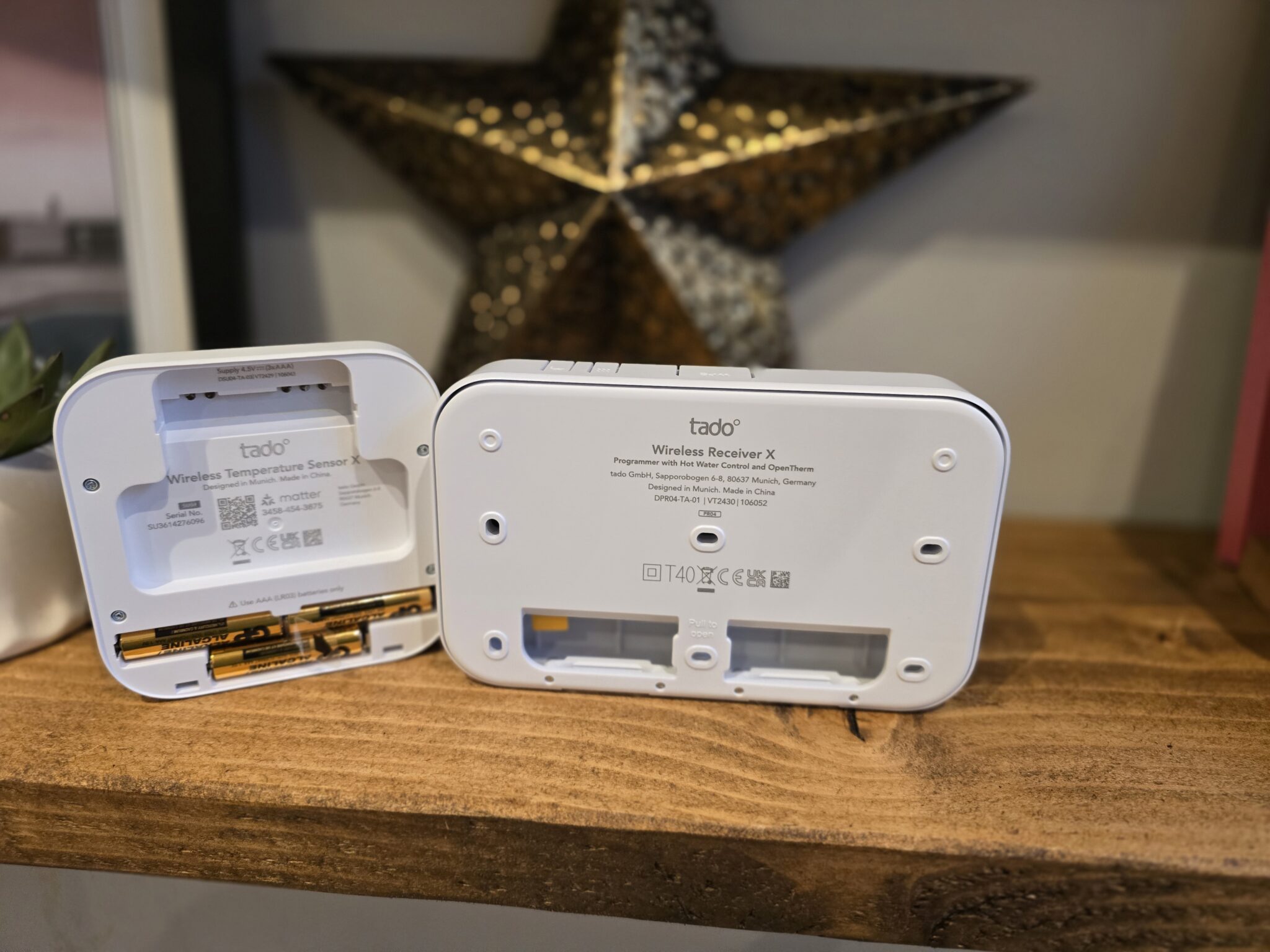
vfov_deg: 58.9
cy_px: 476
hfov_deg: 73.9
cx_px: 635
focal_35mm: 23
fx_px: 844
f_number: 1.7
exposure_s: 1/100
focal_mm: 6.3
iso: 500
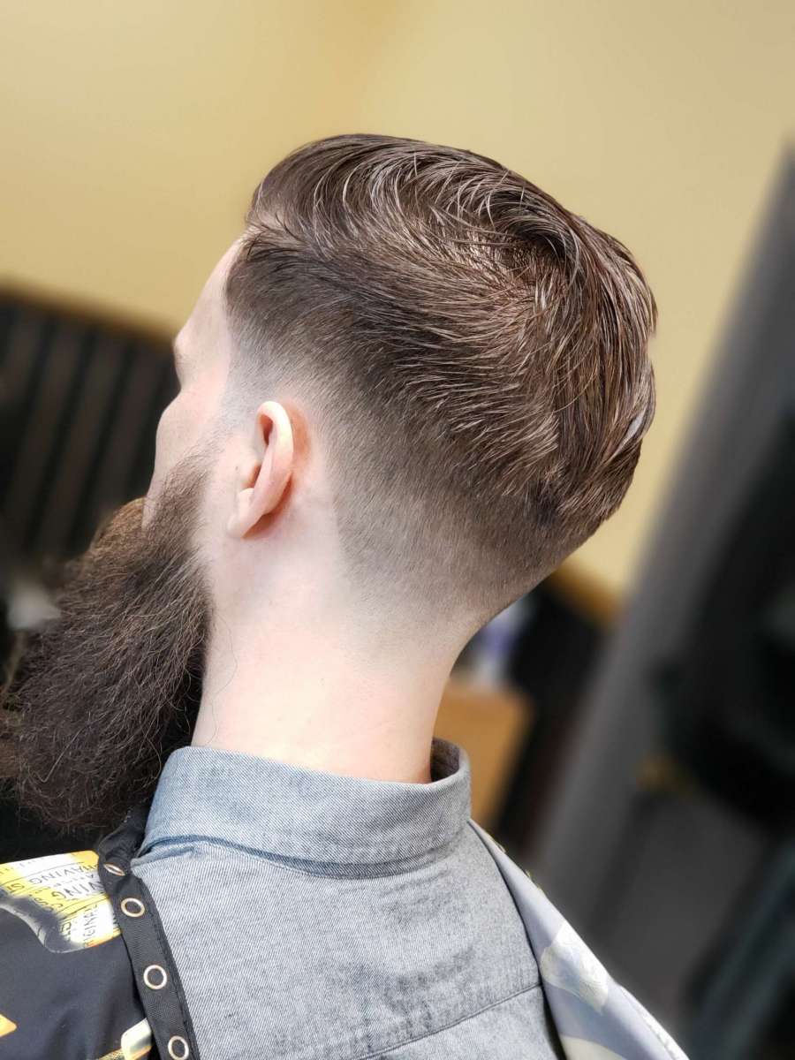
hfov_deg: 28.0
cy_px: 530
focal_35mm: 52
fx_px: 1592
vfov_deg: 36.8
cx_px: 398
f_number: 2.4
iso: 250
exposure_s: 1/30
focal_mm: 6
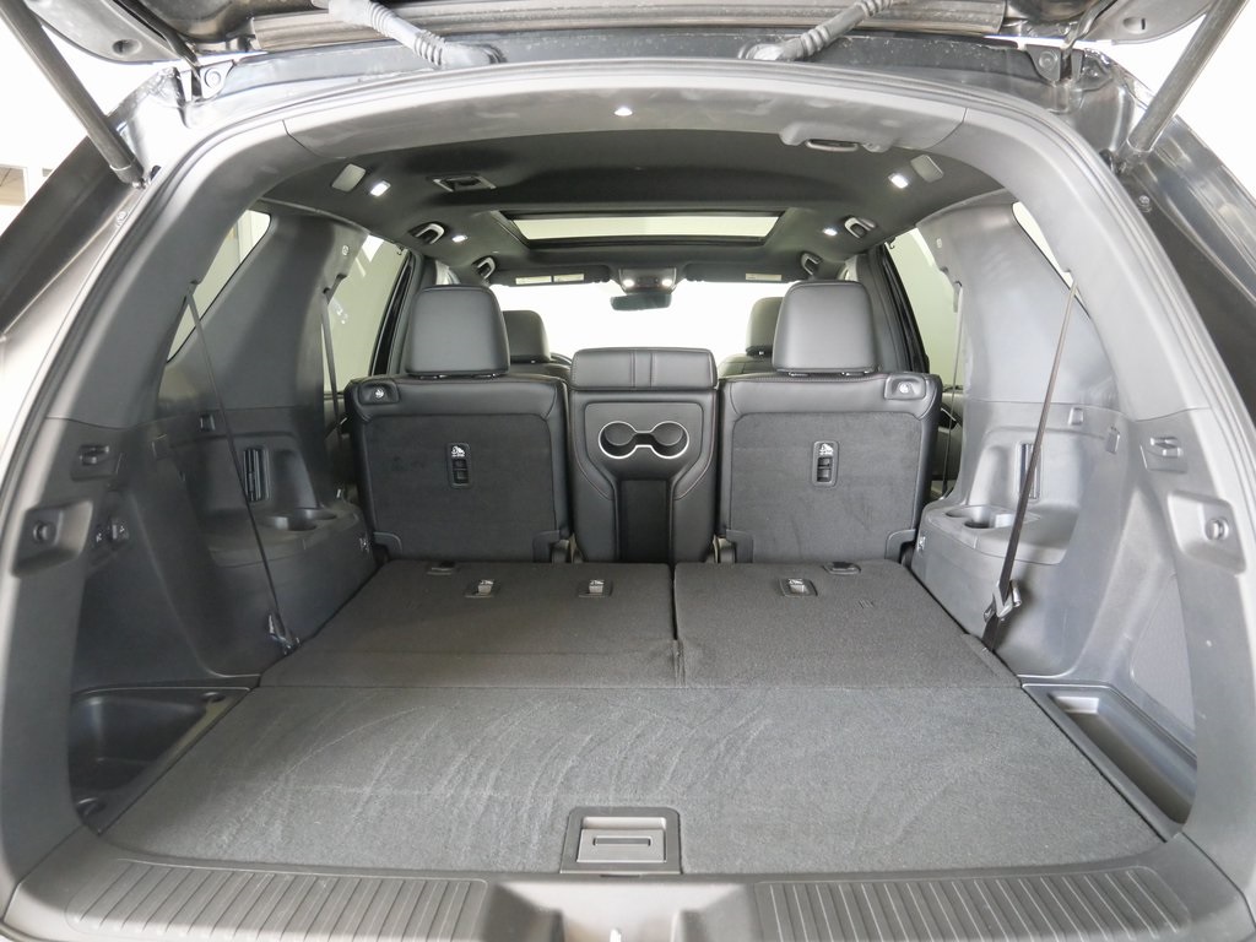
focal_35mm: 26
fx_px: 943
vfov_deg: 53.1
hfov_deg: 67.3
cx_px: 628
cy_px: 471
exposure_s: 1/25
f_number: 3.5
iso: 3200
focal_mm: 13
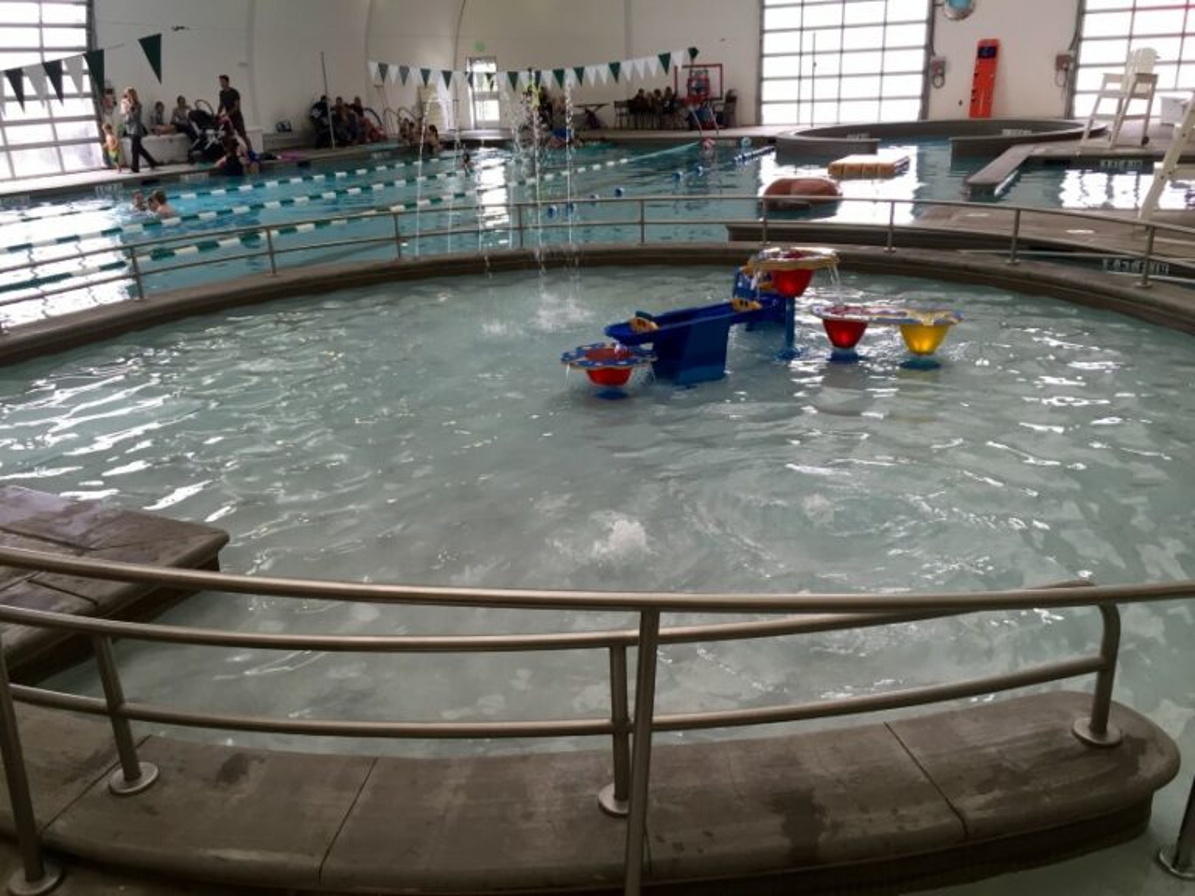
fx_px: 1001
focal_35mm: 29
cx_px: 598
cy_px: 448
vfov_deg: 48.2
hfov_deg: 61.7
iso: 40
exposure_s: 1/40
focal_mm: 4.15
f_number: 2.2
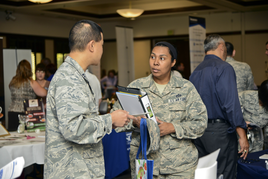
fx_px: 491
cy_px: 90
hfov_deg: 30.5
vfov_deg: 20.6
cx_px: 134
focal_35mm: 66
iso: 1000
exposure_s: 1/200
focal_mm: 66
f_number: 4
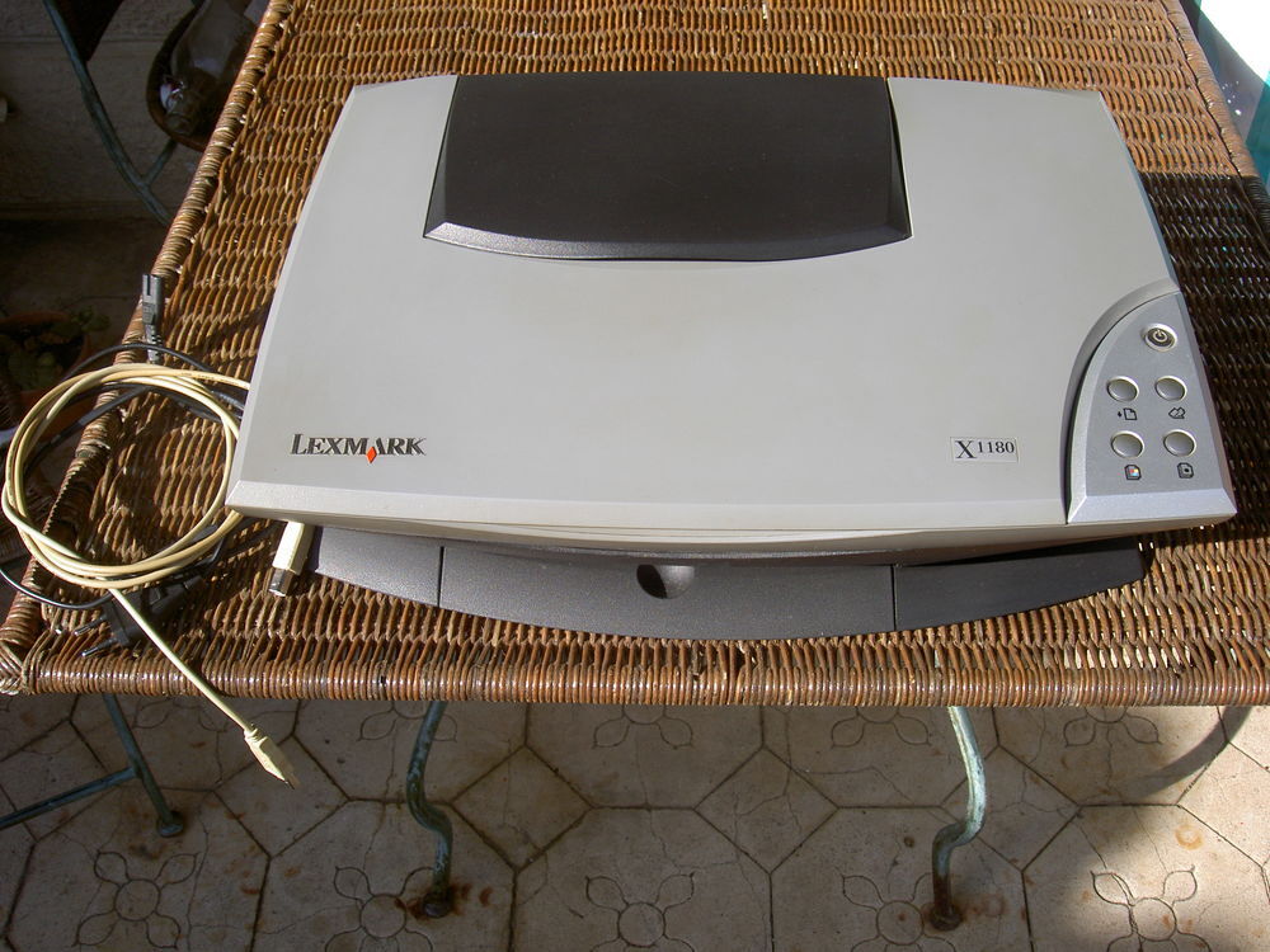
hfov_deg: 47.9
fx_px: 1431
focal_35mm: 39
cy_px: 476
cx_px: 635
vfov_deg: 36.8
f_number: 4.7
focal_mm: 8
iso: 50
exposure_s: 1/200
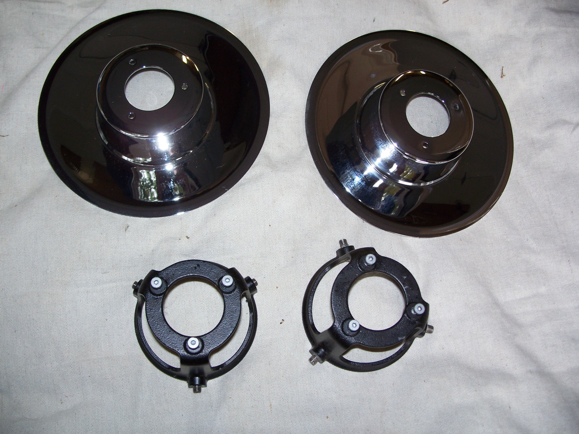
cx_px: 290
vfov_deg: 38.7
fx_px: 619
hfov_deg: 50.1
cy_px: 217
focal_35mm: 37
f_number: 2.8
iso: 125
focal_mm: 7.8
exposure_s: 1/60
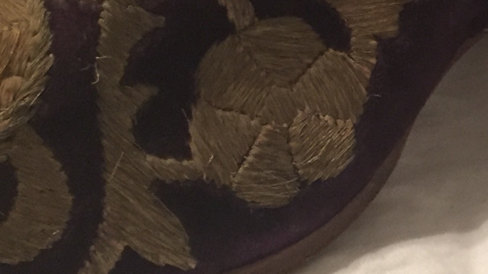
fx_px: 1475
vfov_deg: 10.6
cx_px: 571
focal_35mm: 114
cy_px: 28
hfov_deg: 17.9
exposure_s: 1/15
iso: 500
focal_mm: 4.15
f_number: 2.2
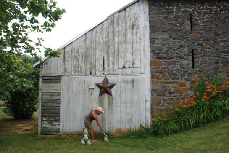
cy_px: 76
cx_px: 114
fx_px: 191
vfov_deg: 43.7
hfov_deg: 61.9
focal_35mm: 30
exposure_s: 1/160
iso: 100
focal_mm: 20
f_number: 6.3
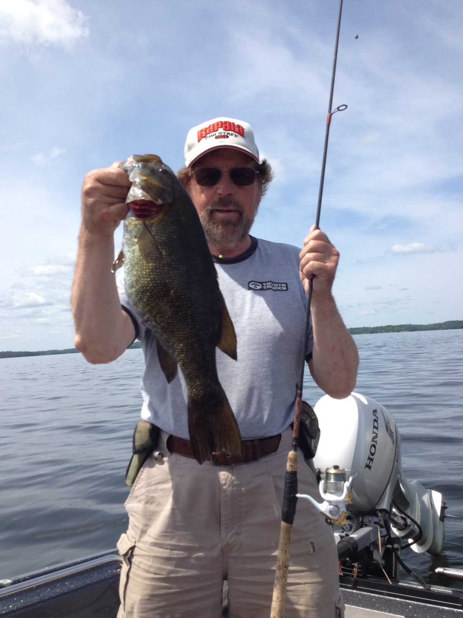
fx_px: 624
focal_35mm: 35
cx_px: 232
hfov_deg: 40.7
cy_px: 309
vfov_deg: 52.6
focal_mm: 4.28
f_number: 2.4
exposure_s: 1/1577
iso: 50
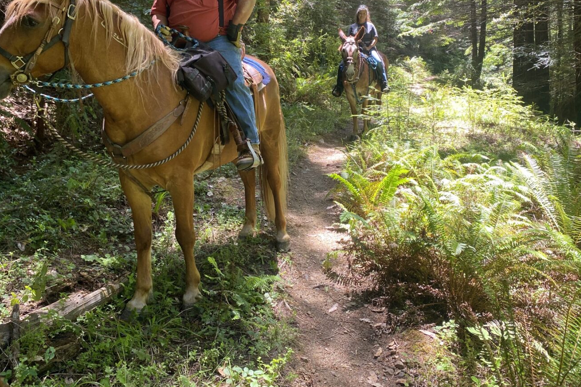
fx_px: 516
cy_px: 137
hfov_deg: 58.7
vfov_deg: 40.7
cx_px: 291
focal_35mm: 32
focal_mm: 4.25
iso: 64
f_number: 1.8
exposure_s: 1/121
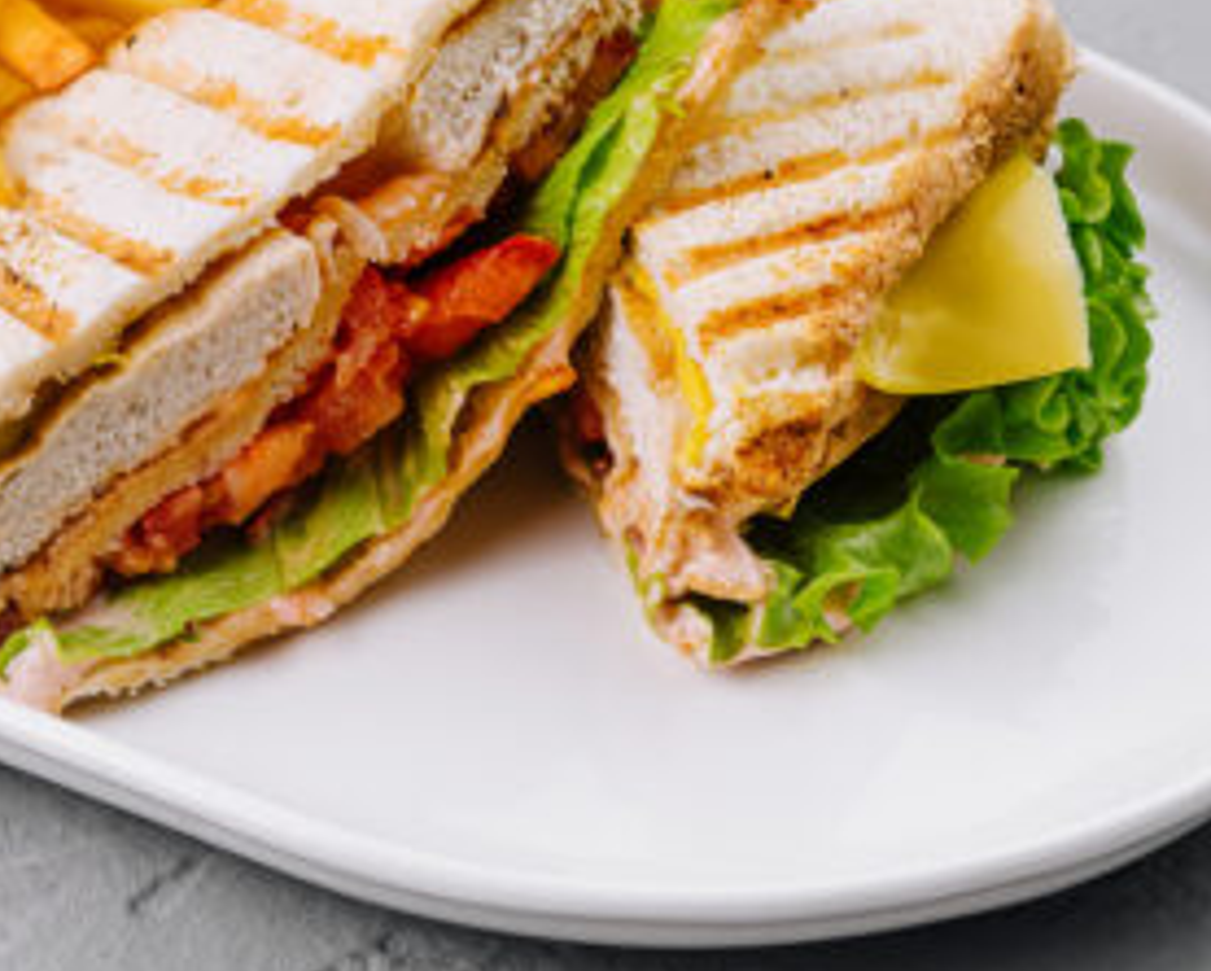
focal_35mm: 122
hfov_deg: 15.7
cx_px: 254
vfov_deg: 12.6
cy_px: 363
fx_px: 4376
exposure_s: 1/160
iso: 100
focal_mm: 60
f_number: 8
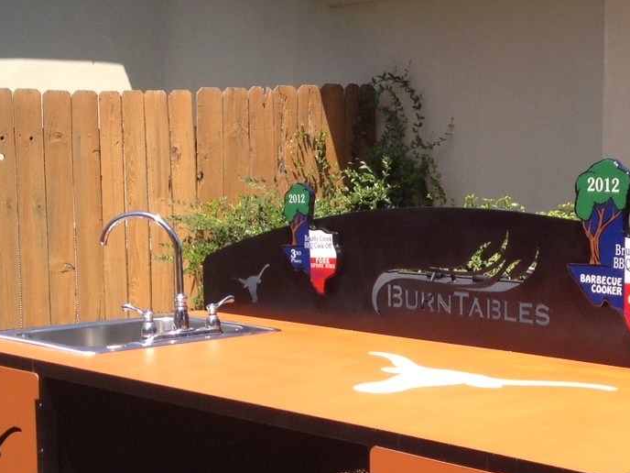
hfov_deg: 23.1
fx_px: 1511
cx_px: 535
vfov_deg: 17.8
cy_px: 296
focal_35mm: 83
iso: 80
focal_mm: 4.28
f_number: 2.4
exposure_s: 1/1082
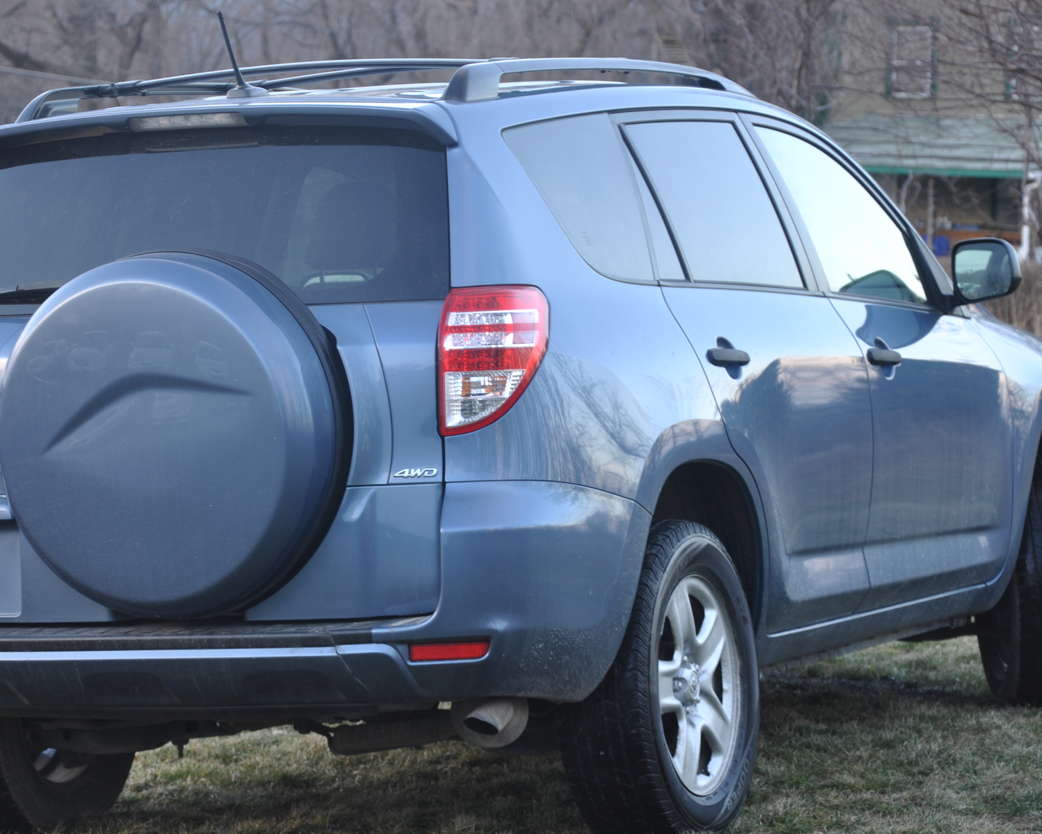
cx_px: 468
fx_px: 4336
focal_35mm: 141
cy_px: 422
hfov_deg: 13.7
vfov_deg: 11.0
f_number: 5.3
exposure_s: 1/13
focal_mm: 75
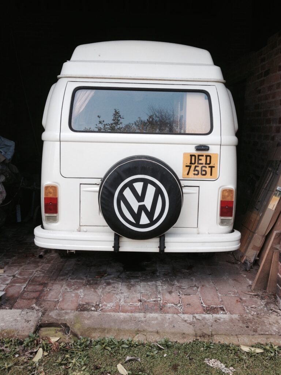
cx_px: 140
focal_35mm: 35
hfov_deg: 40.7
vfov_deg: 52.6
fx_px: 379
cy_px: 188
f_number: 2.4
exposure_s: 1/195
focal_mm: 4.28
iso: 50
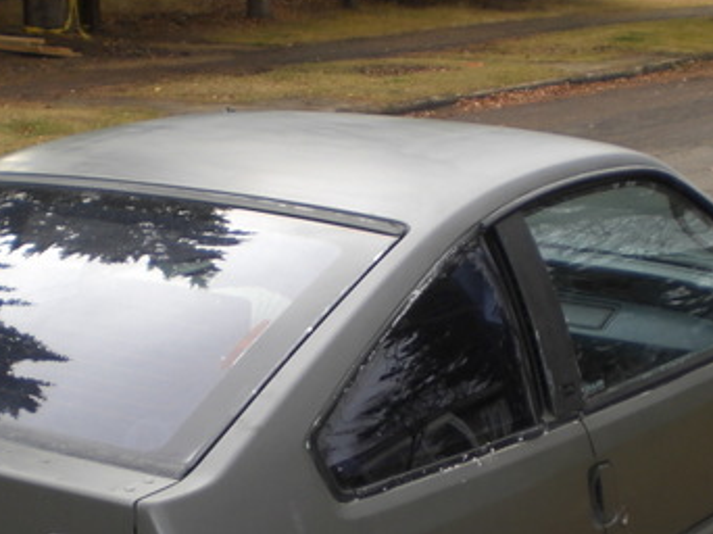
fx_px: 1832
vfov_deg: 16.5
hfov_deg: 22.0
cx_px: 269
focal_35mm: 89
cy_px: 428
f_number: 3.1
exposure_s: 1/80
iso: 50
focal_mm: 6.3
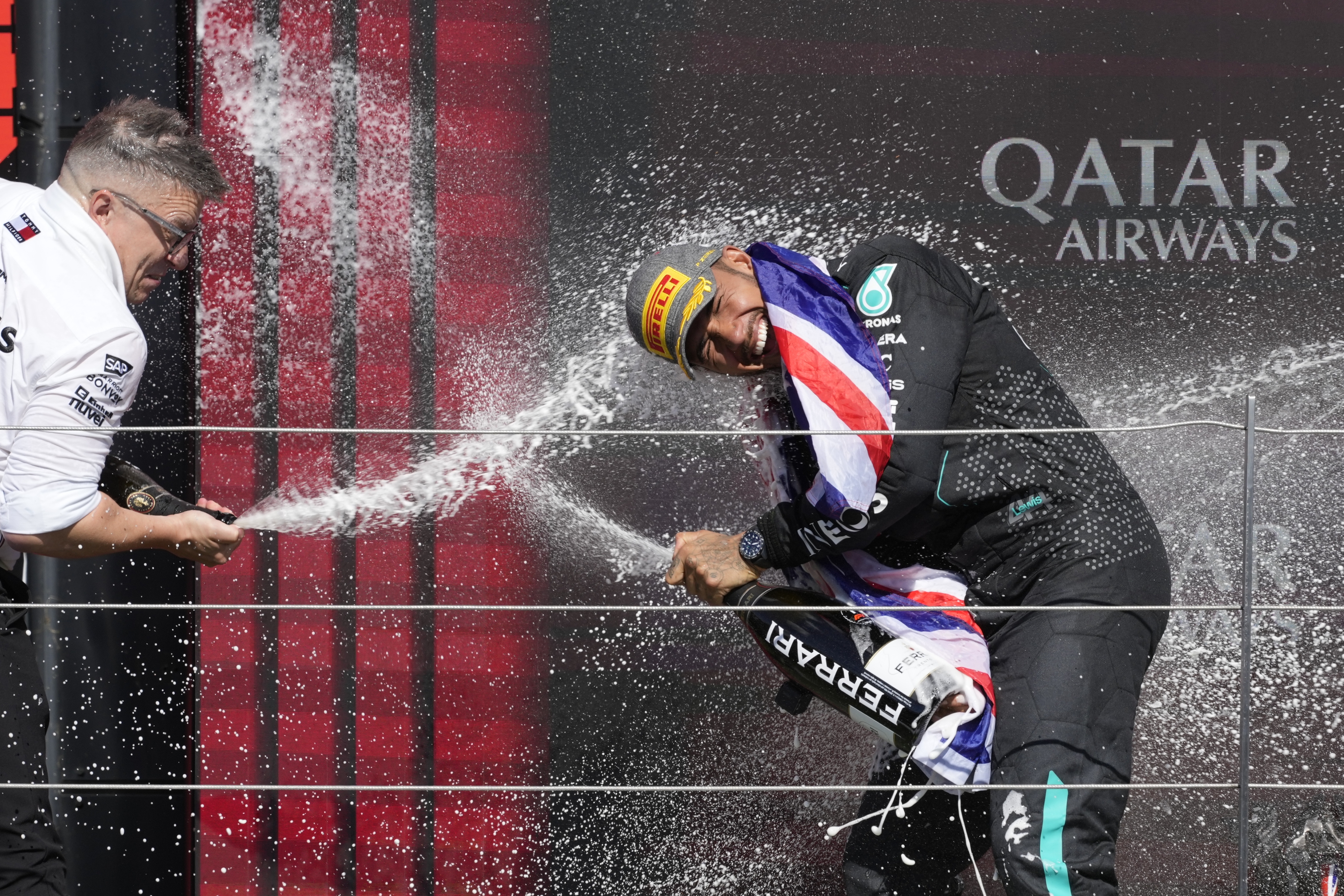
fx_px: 11200
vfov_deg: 4.6
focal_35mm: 300
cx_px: 672
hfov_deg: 6.9
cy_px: 448
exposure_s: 1/1600
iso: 320
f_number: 6.3
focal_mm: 300
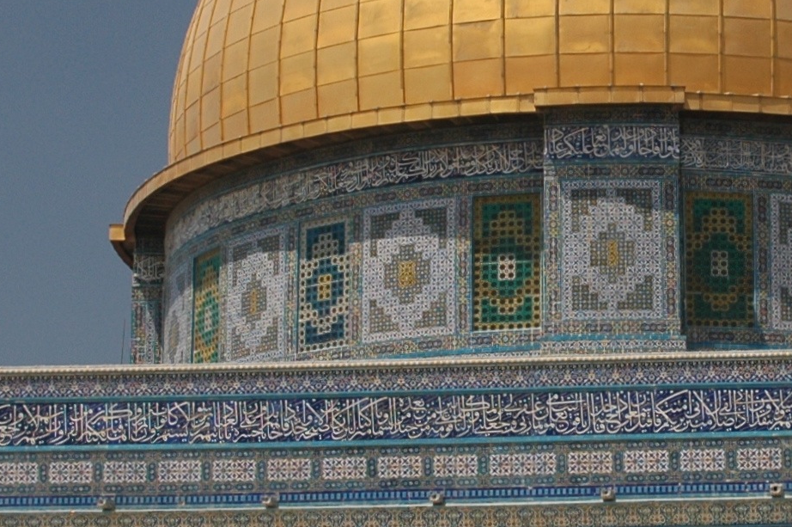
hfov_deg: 15.1
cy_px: 286
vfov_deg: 10.1
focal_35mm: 135
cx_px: 606
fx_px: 2967
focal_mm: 28
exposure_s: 1/250
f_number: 8
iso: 200
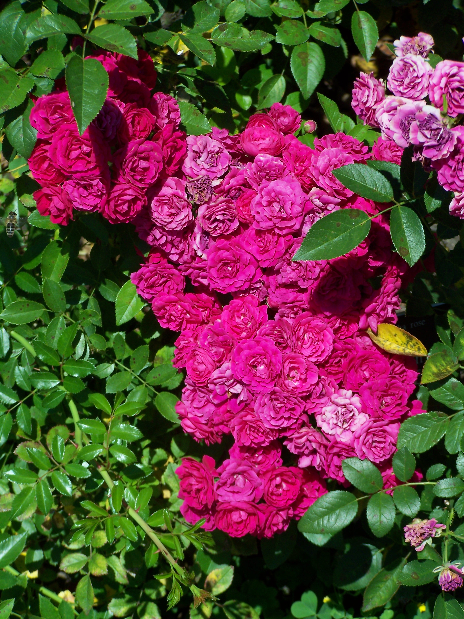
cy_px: 310
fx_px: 2484
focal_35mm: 139
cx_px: 232
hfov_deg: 10.7
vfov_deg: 14.2
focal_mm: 23.1
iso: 64
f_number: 4.5
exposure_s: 1/800
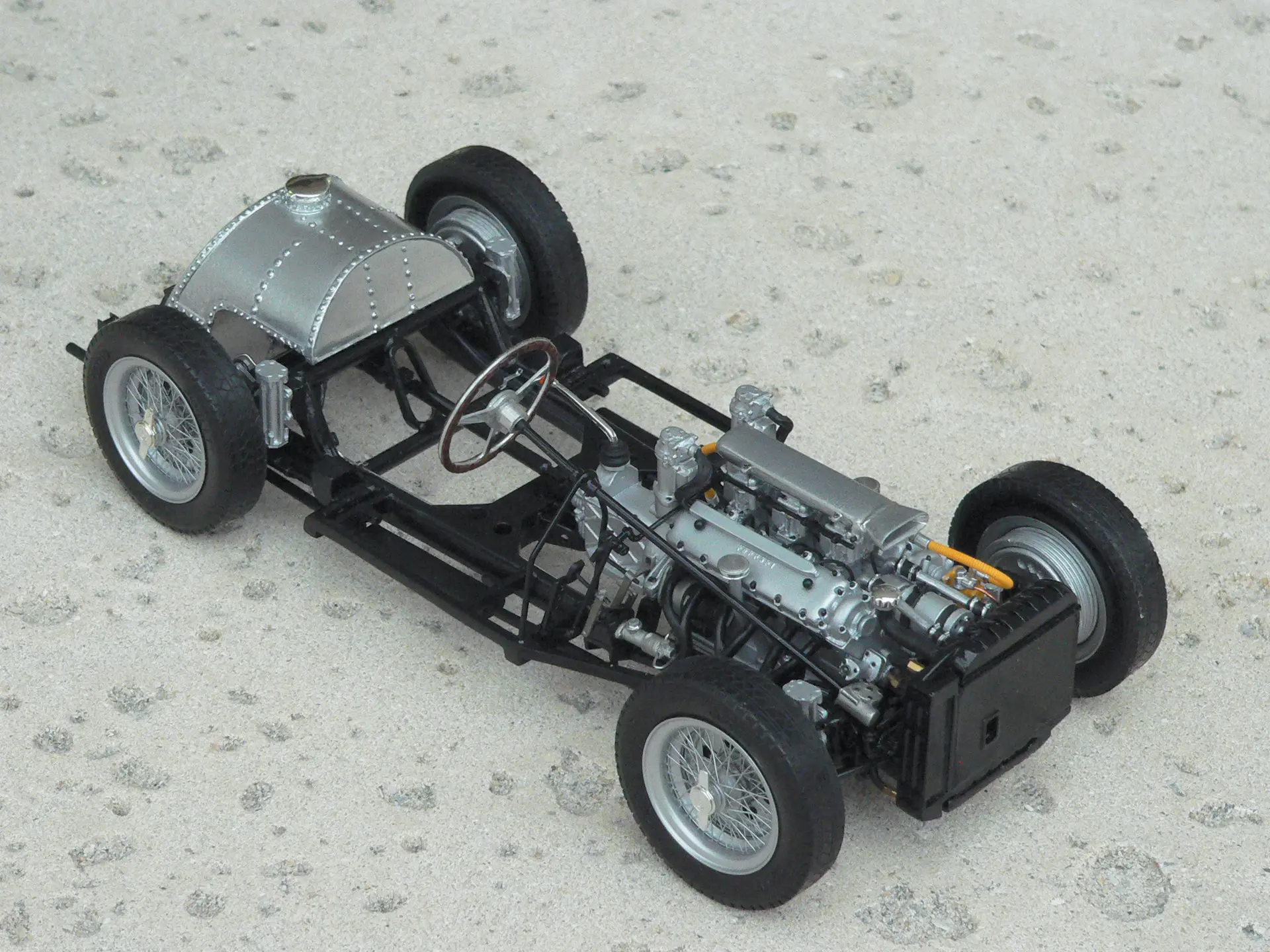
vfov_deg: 12.9
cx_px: 635
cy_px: 476
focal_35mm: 115
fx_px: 4219
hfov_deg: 17.1
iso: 400
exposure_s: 1/640
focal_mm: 19.1
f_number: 4
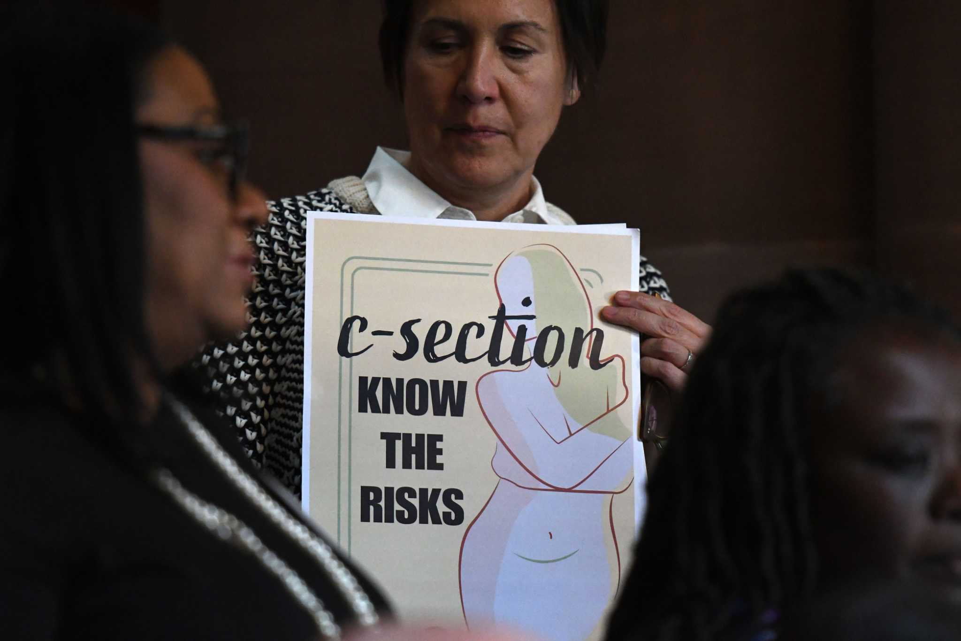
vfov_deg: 5.2
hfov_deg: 7.8
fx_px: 7006
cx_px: 480
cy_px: 320
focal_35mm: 262
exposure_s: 1/800
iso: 5000
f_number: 2.8
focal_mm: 175
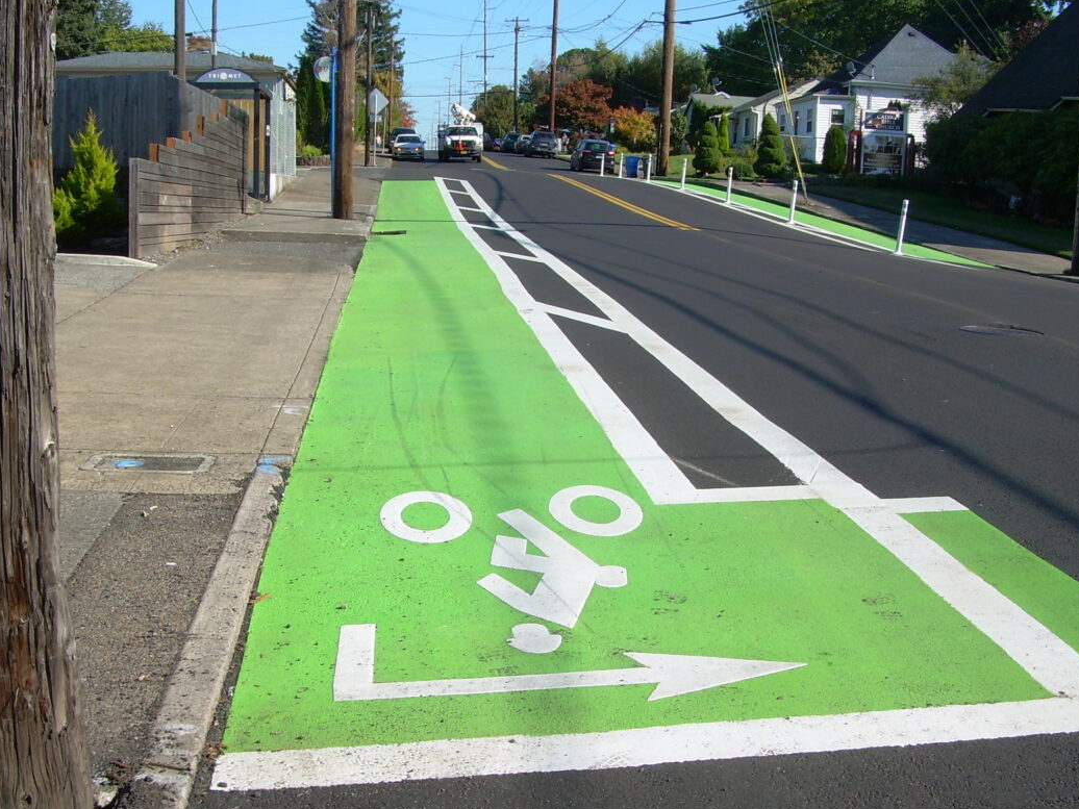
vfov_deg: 32.9
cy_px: 416
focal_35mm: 44
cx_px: 519
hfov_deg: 42.9
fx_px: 1372
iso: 50
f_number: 4.6
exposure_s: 1/324
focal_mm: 6.3
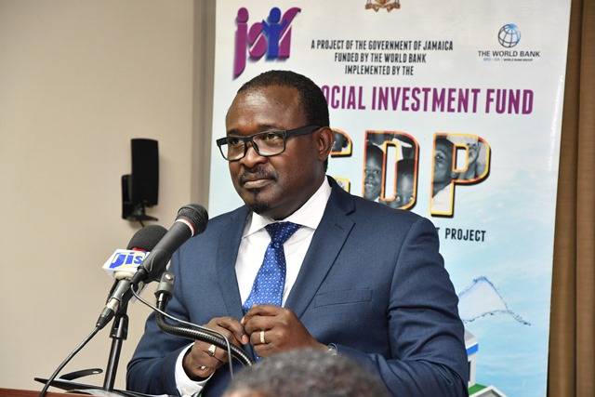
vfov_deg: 12.7
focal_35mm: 108
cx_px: 298
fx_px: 1785
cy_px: 198
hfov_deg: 18.9
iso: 1600
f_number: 5
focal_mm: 72
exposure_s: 1/80
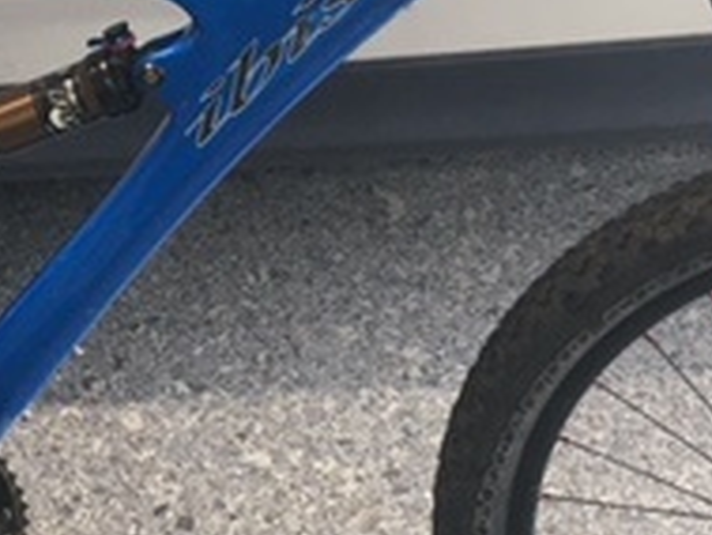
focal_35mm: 98
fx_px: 2017
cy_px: 87
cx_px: 94
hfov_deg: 19.7
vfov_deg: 15.0
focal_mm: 4.15
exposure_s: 1/30
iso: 80
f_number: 2.2
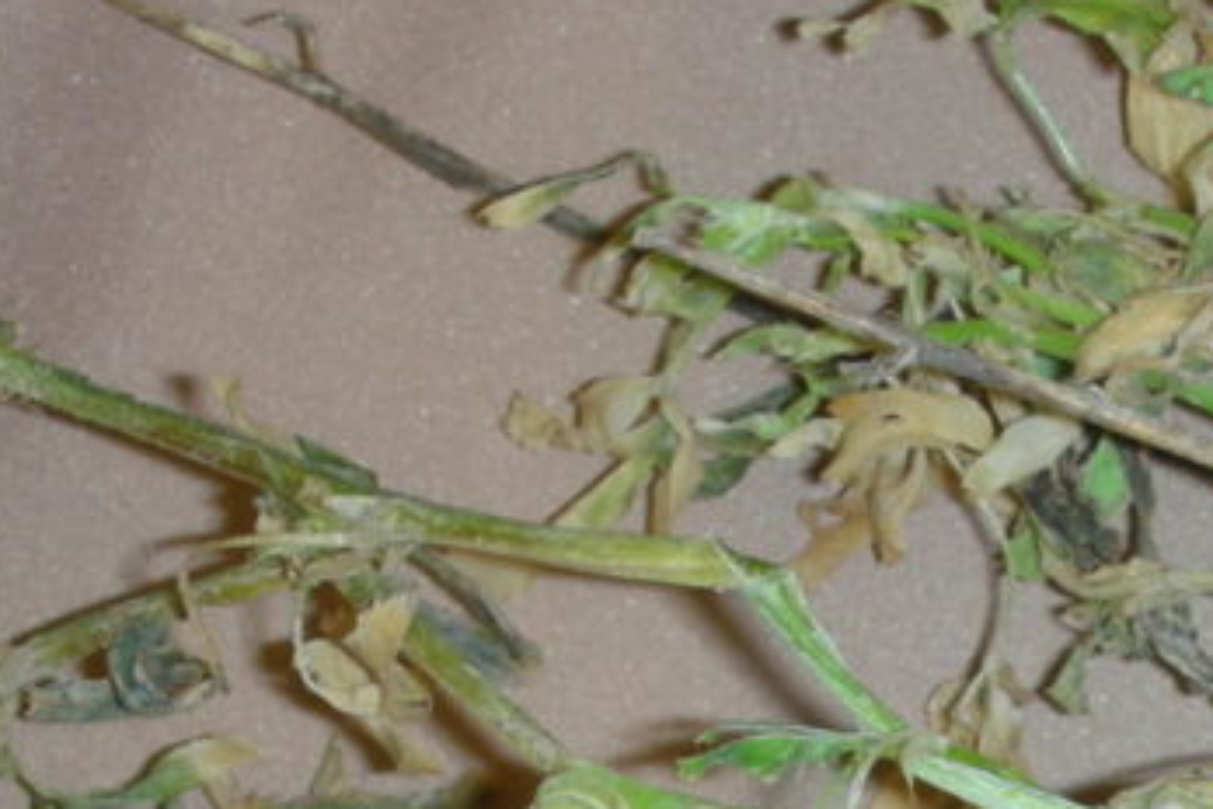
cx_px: 1150
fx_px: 5458
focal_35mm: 162
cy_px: 1074
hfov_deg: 12.6
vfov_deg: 8.3
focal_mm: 8.8
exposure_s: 1/60.1
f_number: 3.7
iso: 50
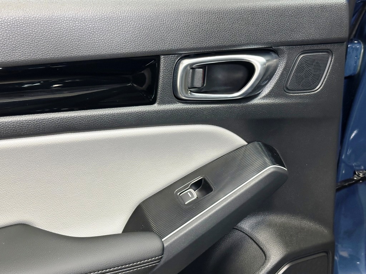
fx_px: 508
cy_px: 137
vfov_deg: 30.3
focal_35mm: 48
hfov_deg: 39.7
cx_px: 183
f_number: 1.78
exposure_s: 1/30
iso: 400
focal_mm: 6.86
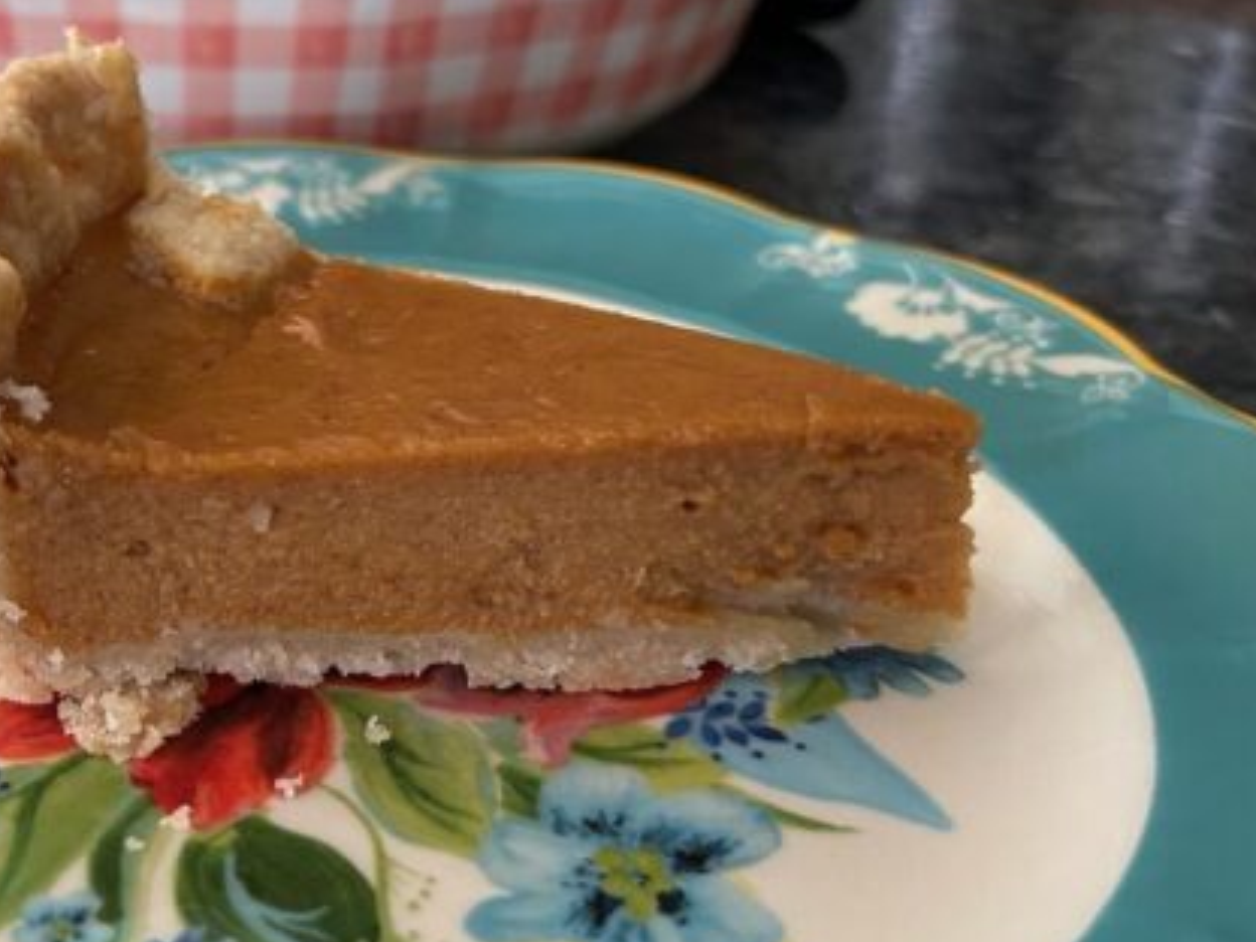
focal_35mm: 48
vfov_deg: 30.3
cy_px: 447
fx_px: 1742
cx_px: 299
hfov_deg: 38.5
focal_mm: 5.7
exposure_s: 1/60
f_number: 1.5
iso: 250
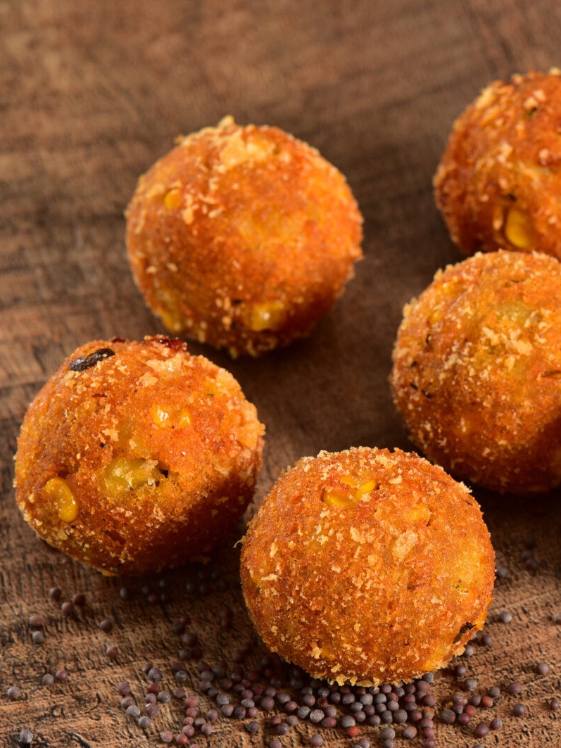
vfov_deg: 13.0
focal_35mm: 152
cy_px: 375
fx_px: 3285
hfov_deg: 9.7
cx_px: 419
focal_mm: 105
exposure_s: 1/90
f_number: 11
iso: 140
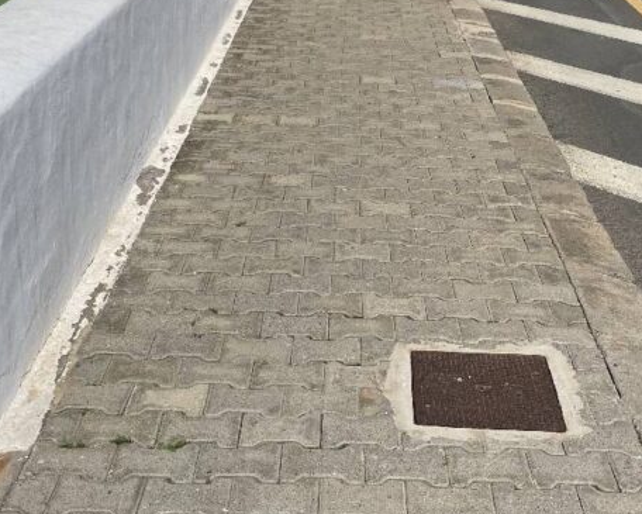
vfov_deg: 26.3
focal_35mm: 57
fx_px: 1083
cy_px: 115
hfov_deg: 33.0
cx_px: 353
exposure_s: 1/6897
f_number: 1.6
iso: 32
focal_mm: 4.2
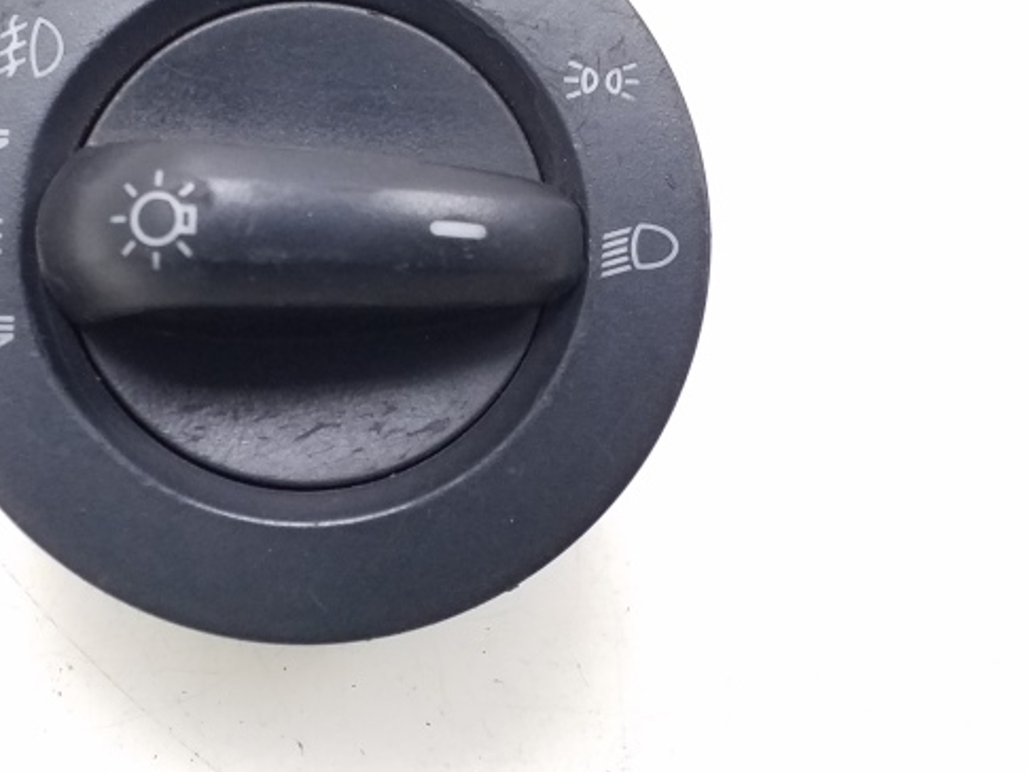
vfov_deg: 25.6
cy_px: 314
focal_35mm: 57
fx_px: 1693
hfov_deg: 33.5
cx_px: 335
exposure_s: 1/33
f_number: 1.9
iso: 200
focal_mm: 3.6
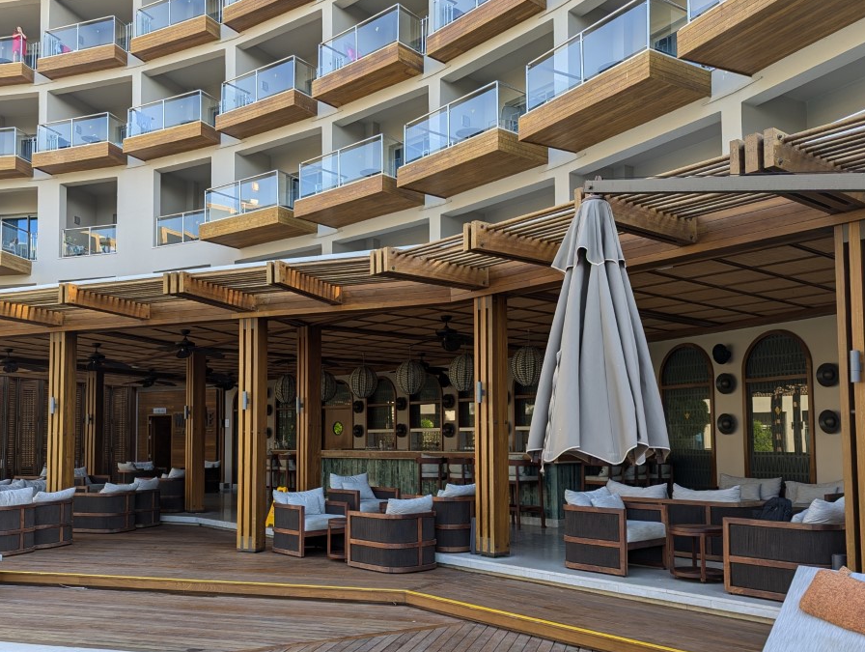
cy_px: 391
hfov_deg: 56.6
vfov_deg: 44.0
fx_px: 801
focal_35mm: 32
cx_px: 389
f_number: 1.85
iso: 39
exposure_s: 1/227
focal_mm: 6.81
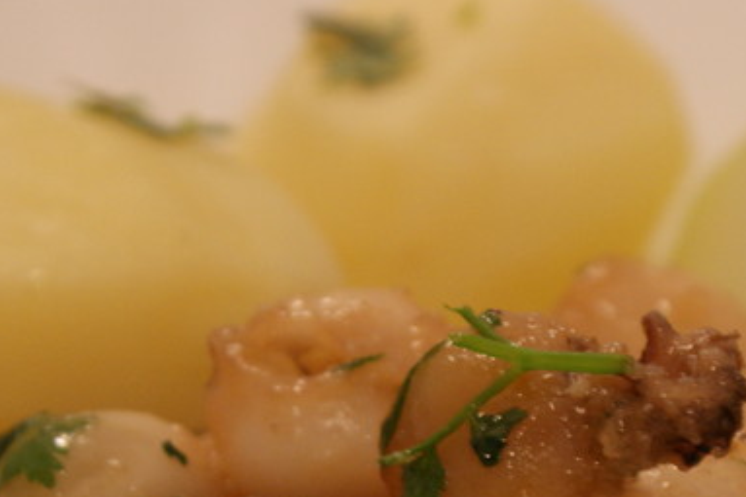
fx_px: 3811
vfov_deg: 7.4
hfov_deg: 11.1
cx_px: 615
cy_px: 544
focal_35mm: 184
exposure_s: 1/6
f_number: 5.6
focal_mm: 50
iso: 400
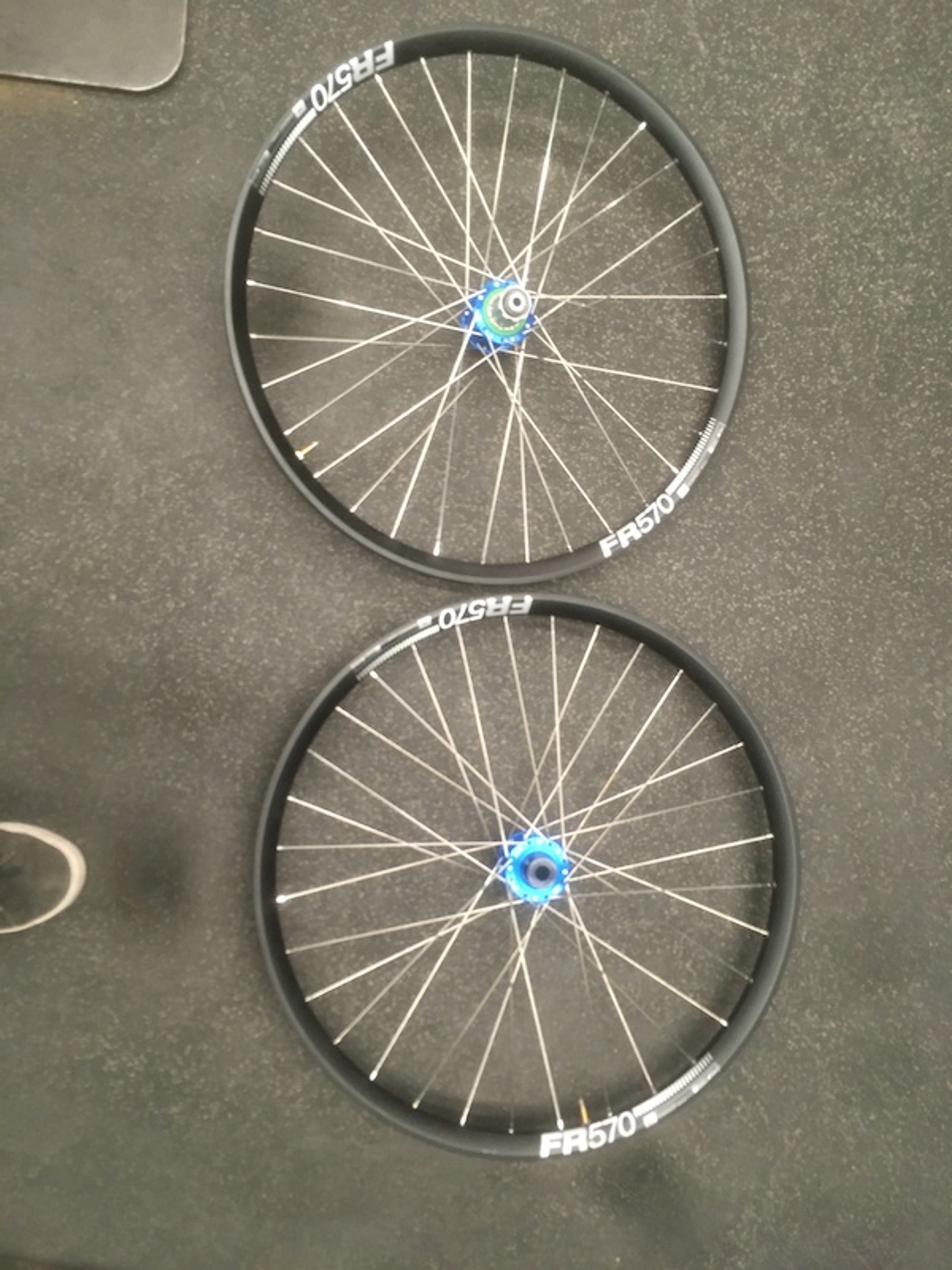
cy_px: 635
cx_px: 476
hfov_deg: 48.2
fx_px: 1063
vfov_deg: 61.7
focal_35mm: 29
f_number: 2.2
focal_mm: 4.15
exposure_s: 1/33
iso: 160
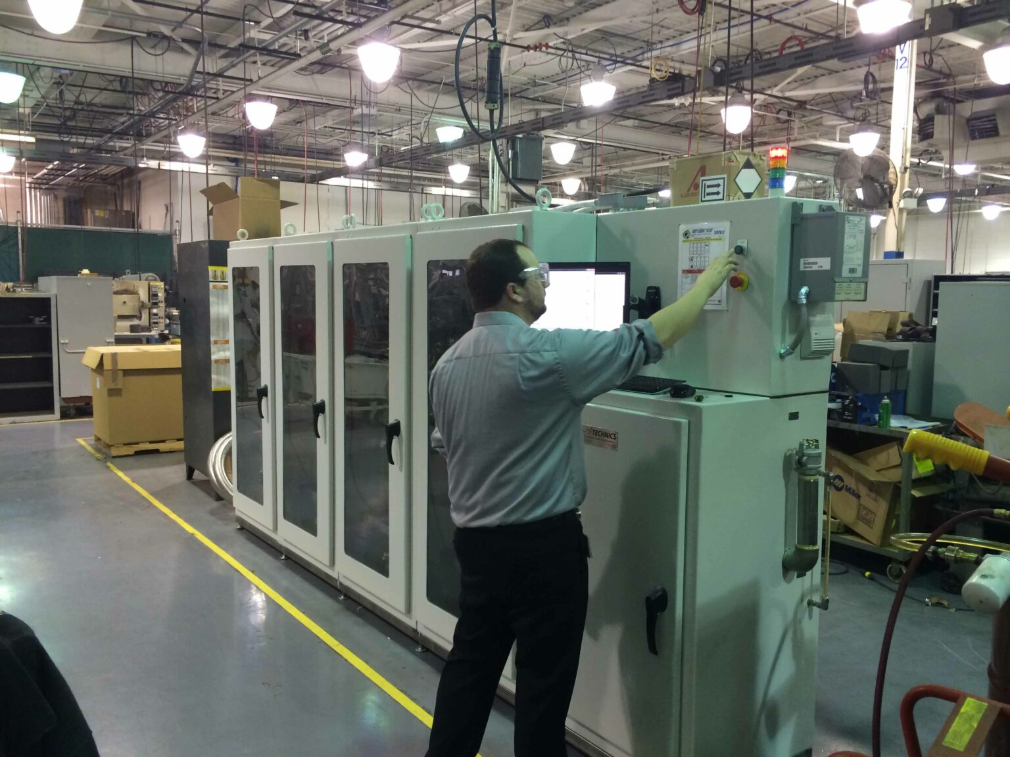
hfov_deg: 60.0
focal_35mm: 30
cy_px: 378
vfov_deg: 46.8
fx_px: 875
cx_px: 505
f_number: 2.2
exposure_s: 1/30
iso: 100
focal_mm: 4.12
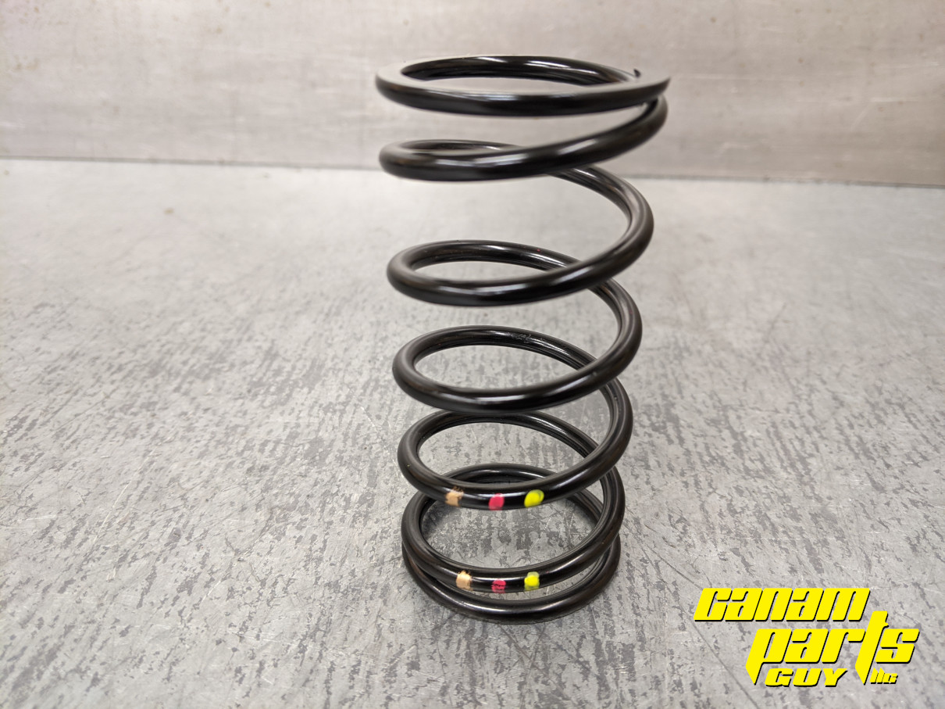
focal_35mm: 27
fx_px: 737
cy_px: 354
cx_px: 472
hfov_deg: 65.3
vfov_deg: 51.3
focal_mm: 4.44
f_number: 1.8
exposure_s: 1/24
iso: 127
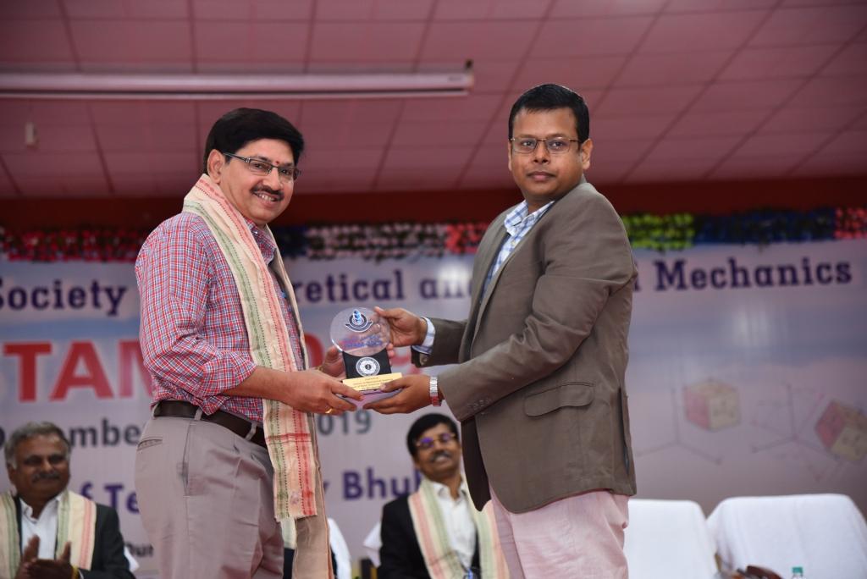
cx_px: 434
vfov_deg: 18.2
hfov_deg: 27.0
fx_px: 1807
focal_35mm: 75
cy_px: 290
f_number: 4
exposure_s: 1/100
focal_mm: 75
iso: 1000
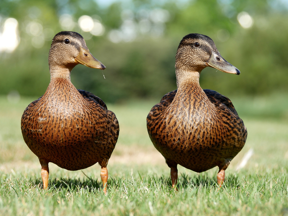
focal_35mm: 200
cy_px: 108
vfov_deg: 7.4
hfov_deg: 9.9
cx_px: 144
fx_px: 1665
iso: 200
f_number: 5.6
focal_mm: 100
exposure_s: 1/500
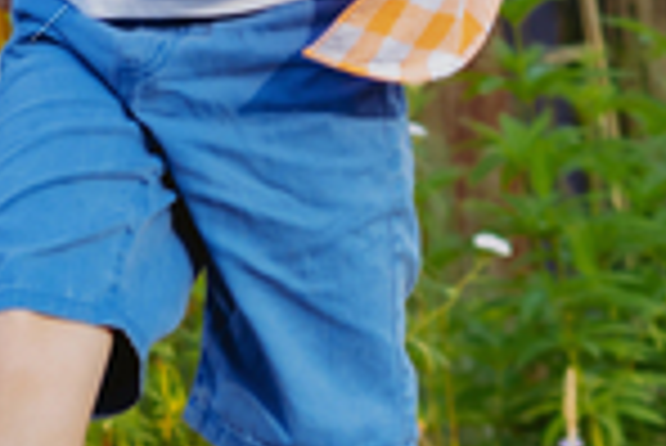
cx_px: 1062
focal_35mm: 326
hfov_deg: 6.2
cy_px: -128
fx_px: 6037
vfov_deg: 4.2
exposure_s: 1/640
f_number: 2.5
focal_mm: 55
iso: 640
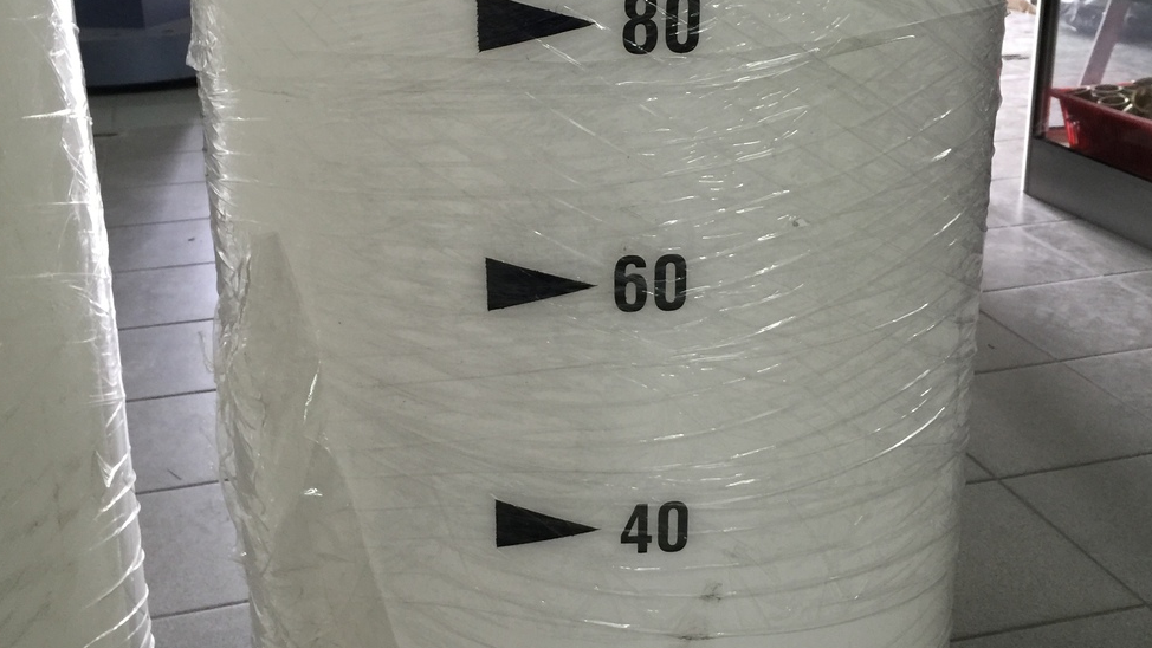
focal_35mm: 43
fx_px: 1314
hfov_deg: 47.4
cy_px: 238
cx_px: 575
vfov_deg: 27.6
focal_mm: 4.15
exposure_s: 1/17
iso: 80
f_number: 2.2
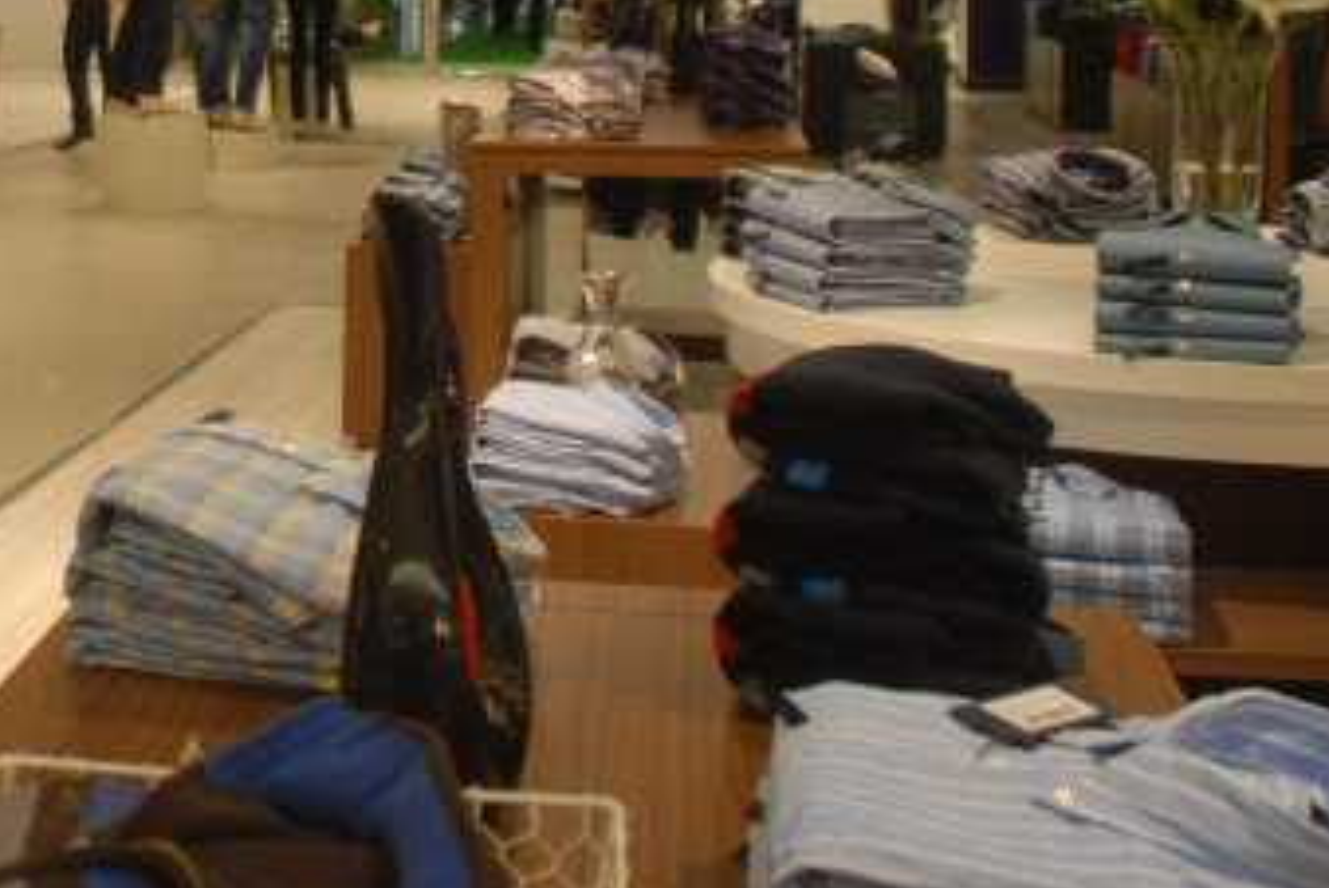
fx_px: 2365
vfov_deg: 20.3
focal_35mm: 64
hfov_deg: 29.2
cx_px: -16
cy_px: -90
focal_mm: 18
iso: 250
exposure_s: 1/50
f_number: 3.5
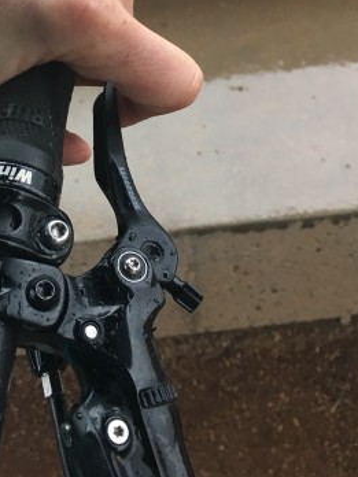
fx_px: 689
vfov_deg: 36.3
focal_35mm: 50
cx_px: 86
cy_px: 67
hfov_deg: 28.6
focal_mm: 4.15
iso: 80
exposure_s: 1/30
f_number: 2.2
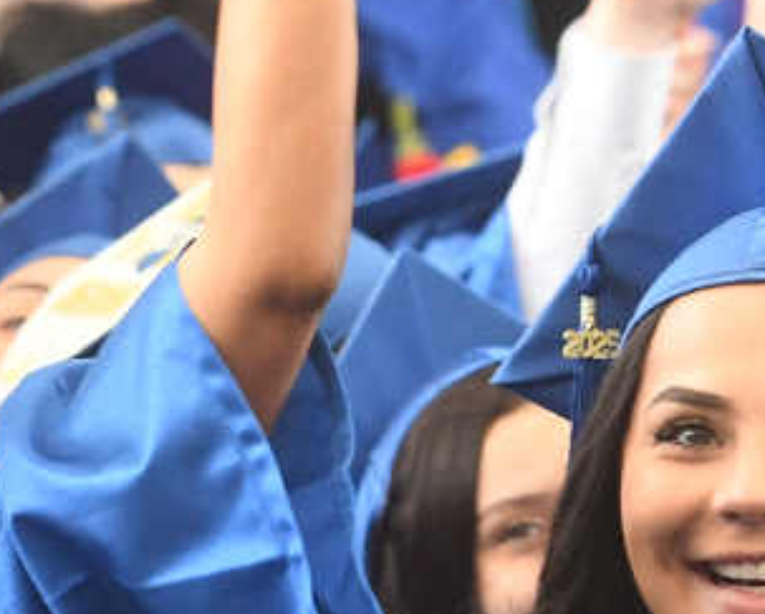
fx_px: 13892
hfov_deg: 3.2
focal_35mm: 613
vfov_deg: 2.5
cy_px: 591
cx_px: 583
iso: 1600
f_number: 6.3
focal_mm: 110
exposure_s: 1/200
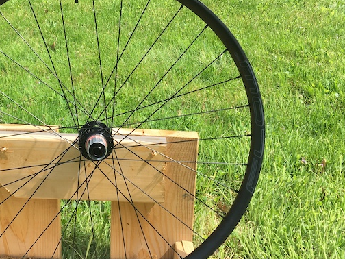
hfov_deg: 40.7
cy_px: 97
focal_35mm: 46
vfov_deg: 31.4
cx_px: 112
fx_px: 458
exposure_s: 1/574
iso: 25
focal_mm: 4.15
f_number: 2.2
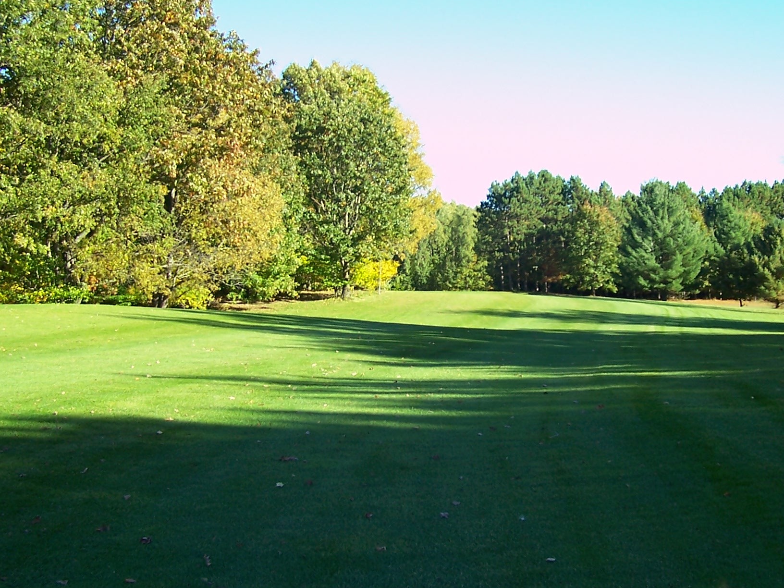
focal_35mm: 48
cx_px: 415
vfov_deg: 30.3
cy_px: 316
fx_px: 1087
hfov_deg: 39.6
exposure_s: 1/180
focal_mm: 5.6
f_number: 2.7
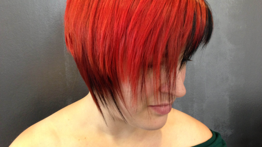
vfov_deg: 32.6
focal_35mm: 36
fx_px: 250
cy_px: 52
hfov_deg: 55.3
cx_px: 131
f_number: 2.4
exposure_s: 1/20
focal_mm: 4.13
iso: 200
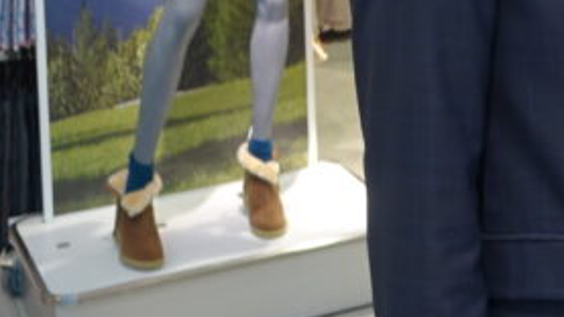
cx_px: 666
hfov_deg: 21.4
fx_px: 1391
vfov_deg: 12.3
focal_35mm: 93
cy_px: -188
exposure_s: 1/30
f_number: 2.8
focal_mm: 8.81
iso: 160
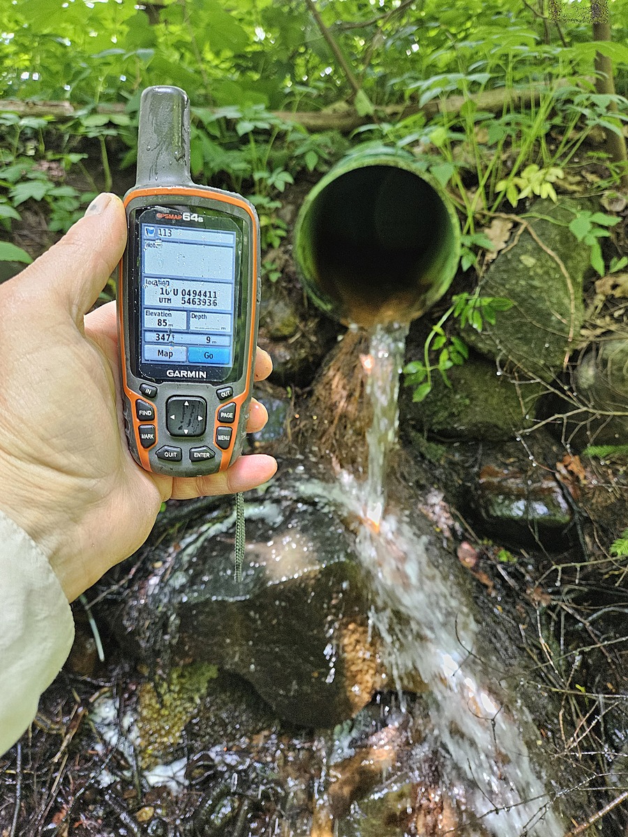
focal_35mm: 23
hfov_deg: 58.9
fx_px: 556
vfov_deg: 73.9
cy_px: 418
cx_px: 314
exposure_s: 1/120
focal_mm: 5.4
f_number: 1.8
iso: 640
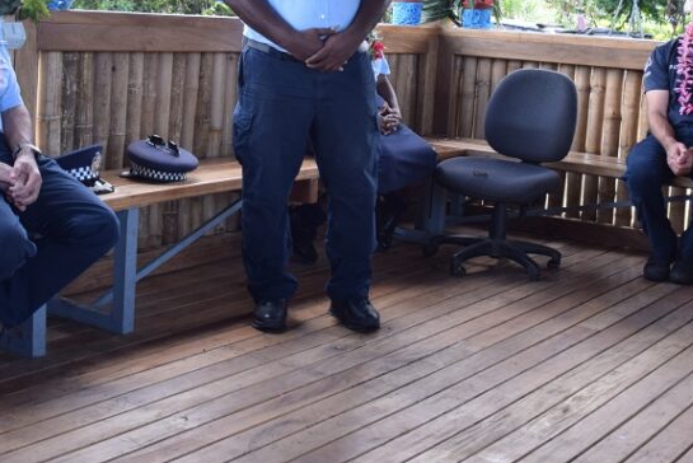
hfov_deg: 32.4
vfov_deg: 21.7
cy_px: 101
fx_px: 1194
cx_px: 364
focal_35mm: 62
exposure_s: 1/160
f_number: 3.5
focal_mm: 22
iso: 200
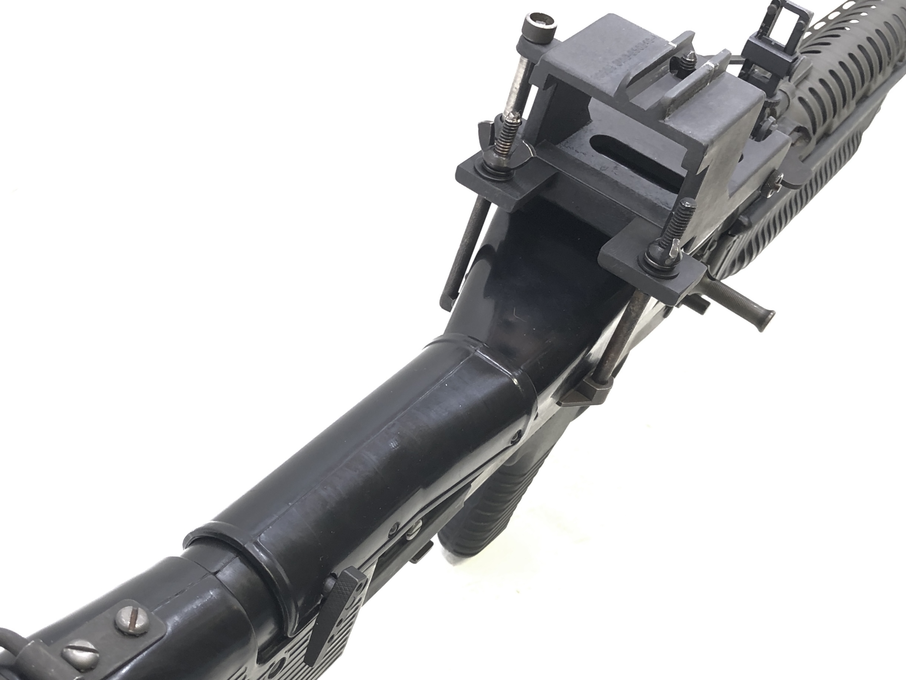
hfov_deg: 63.4
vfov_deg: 49.7
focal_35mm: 28
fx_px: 733
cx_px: 453
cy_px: 340
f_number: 1.8
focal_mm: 3.99
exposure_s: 1/24
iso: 40
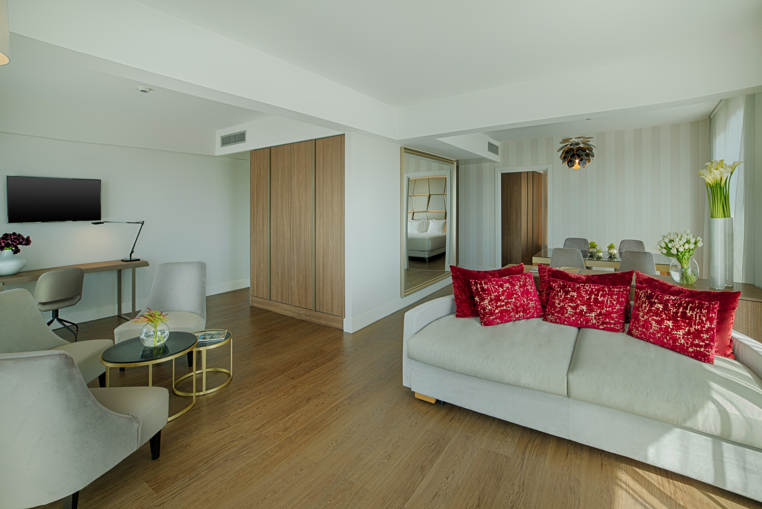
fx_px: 296
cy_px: 254
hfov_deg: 104.2
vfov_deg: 81.3
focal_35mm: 14
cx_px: 381
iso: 31
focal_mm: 14
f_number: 10
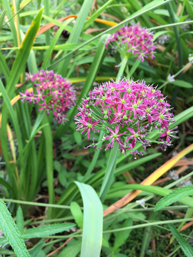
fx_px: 216
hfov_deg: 48.2
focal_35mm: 29
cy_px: 128
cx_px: 96
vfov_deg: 61.7
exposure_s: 1/241
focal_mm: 4.15
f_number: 2.2
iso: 32
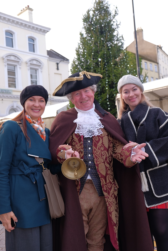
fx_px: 252
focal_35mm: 36
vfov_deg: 53.1
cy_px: 126
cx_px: 84
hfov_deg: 36.9
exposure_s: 1/180
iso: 200
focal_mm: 24.3
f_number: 3.6
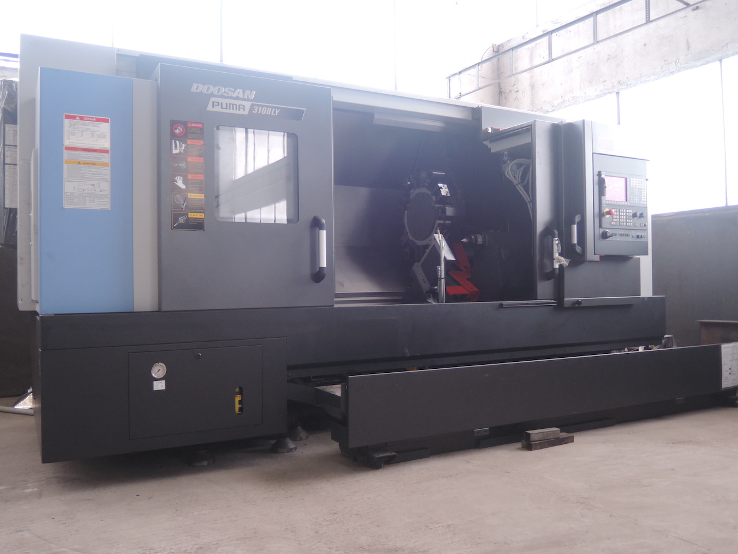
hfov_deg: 58.4
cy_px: 277
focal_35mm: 31
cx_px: 369
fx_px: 661
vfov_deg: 45.4
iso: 400
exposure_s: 1/15
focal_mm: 6.6
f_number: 2.2
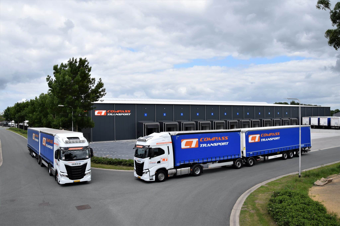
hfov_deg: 67.4
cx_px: 170
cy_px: 113
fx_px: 255
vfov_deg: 47.9
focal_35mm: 27
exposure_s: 1/1600
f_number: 6.3
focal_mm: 18
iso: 400
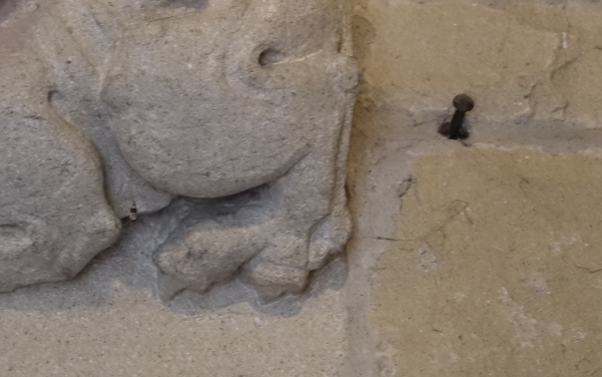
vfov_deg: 4.8
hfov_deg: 7.7
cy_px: 158
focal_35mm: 272
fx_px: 4464
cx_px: 108
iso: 800
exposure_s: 1/30
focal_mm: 39.42
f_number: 4
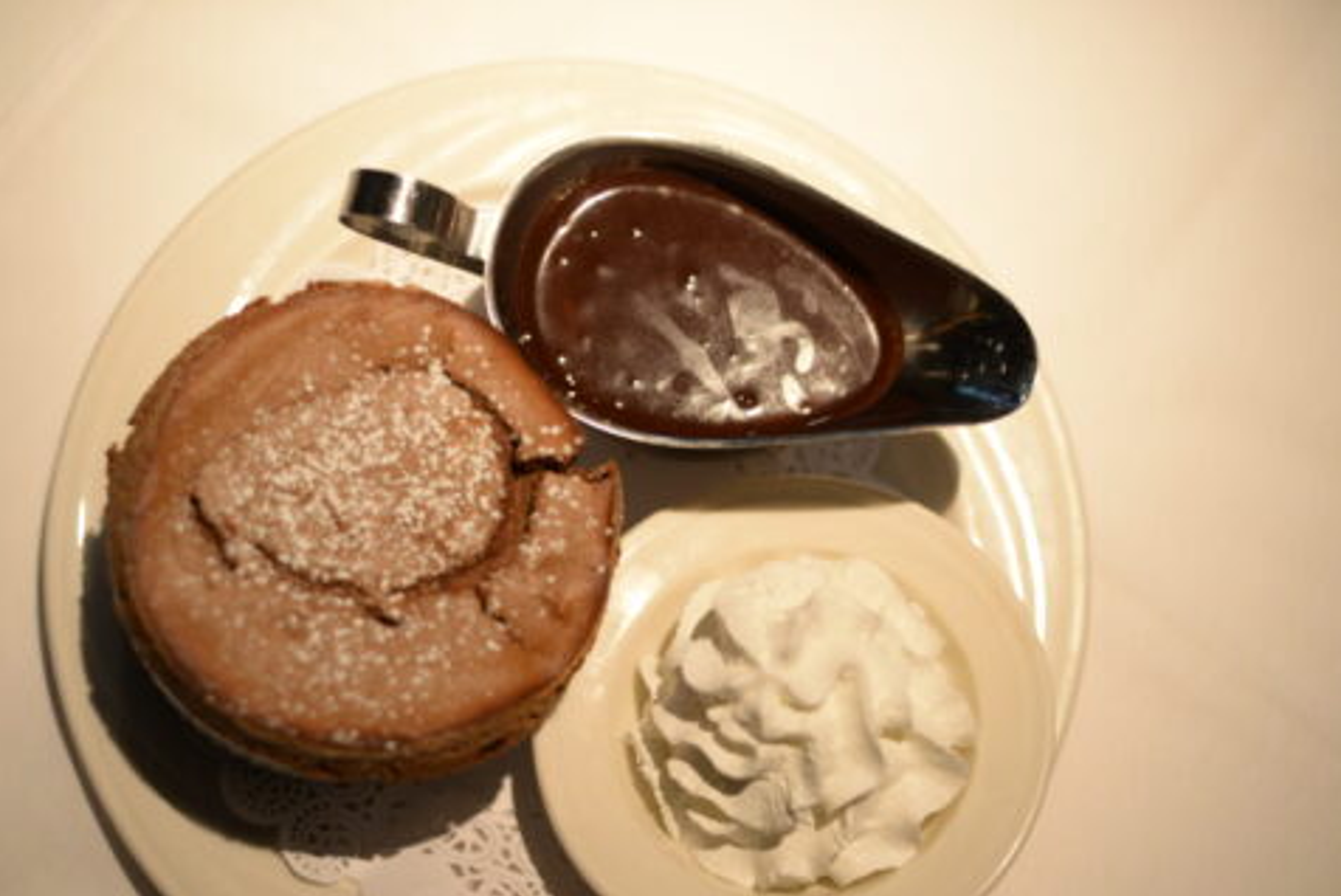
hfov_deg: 31.8
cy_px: 562
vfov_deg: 21.6
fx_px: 2348
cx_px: 597
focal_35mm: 63
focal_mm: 50
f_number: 2
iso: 1250
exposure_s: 1/100
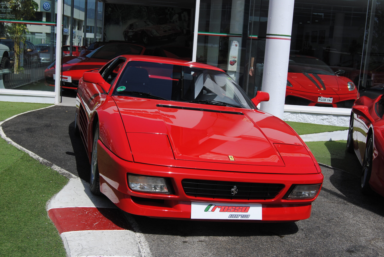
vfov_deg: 29.9
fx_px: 481
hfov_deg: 43.6
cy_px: 128
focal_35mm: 45
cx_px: 192
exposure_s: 1/320
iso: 100
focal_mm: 30
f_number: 9
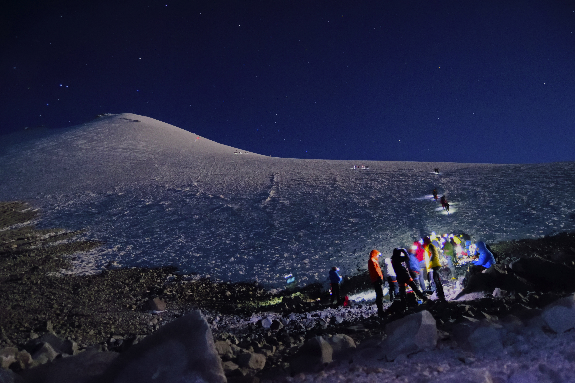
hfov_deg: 67.4
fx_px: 431
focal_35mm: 27
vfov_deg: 47.9
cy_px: 192
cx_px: 288
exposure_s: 2
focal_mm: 18
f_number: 3.5
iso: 3200
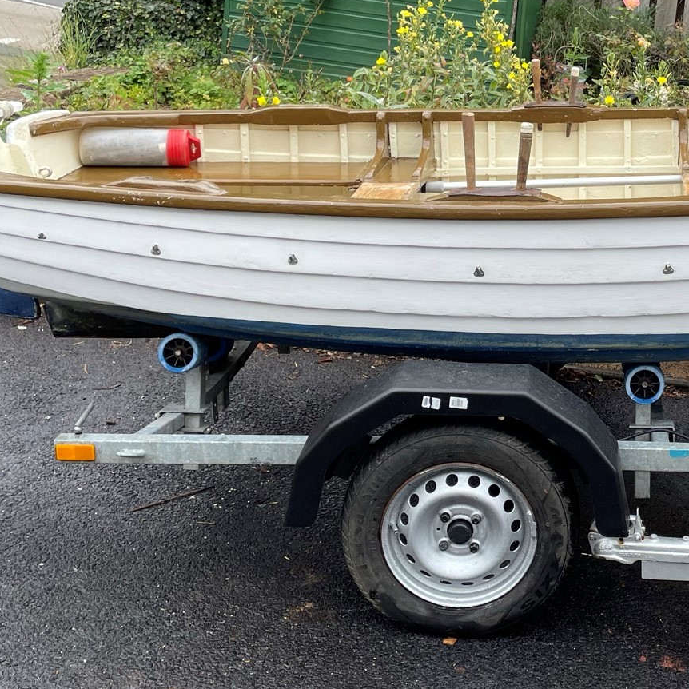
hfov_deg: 32.8
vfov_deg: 33.7
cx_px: 631
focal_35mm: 49
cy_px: 144
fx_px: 1103
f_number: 1.6
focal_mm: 4.2
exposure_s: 1/932
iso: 32
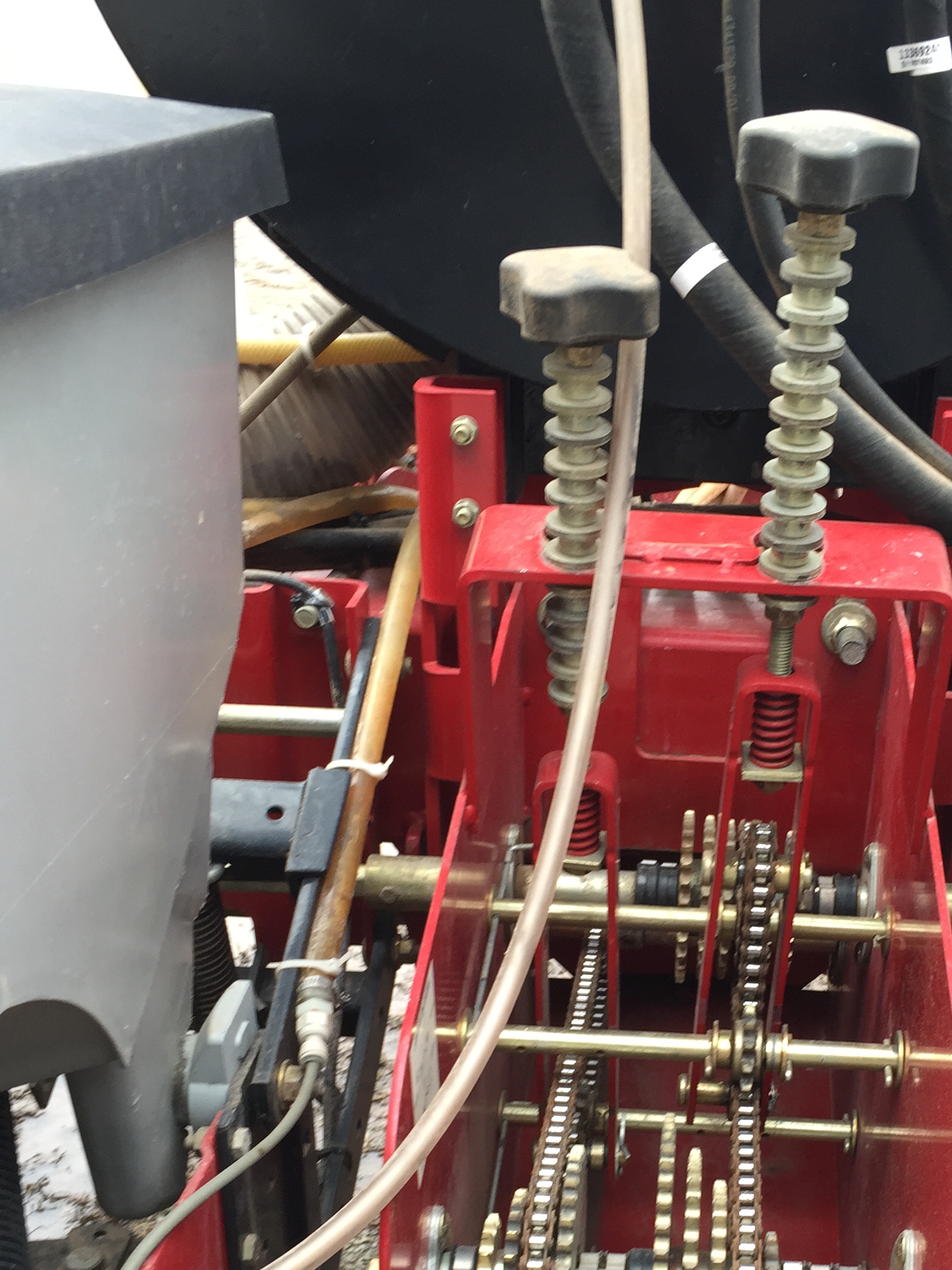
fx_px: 1650
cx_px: 691
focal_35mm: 45
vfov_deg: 40.9
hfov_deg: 31.7
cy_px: 949
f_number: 2.2
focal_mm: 4.15
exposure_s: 1/100
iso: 40
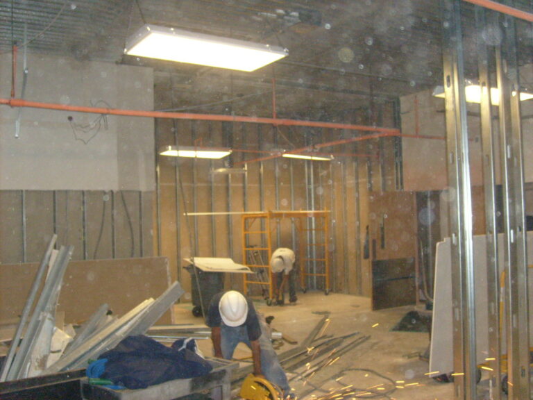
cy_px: 200
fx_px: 539
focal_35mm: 35
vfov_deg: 40.7
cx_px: 266
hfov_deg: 52.6
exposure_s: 1/45
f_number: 2.8
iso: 200
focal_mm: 5.8
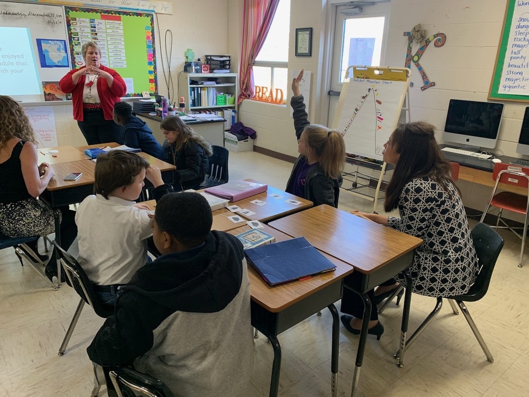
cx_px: 264
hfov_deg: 67.3
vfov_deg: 53.1
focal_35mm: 26
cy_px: 198
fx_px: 397
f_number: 1.8
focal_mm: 4.25
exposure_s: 1/60
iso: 80
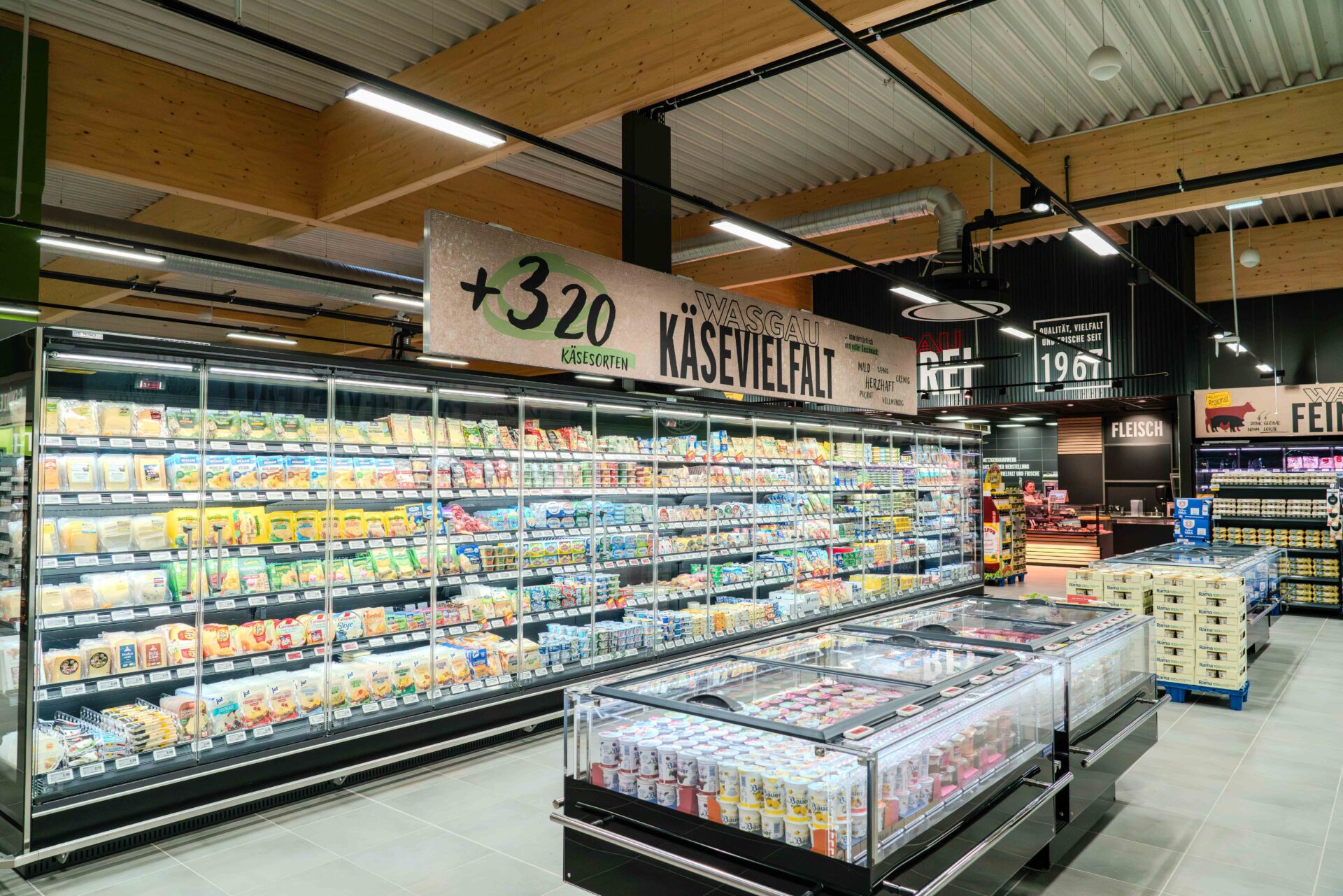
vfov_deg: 53.2
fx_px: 895
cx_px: 672
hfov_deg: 73.7
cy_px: 448
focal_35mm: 24
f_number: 5
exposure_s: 1/320
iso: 4000
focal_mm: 24
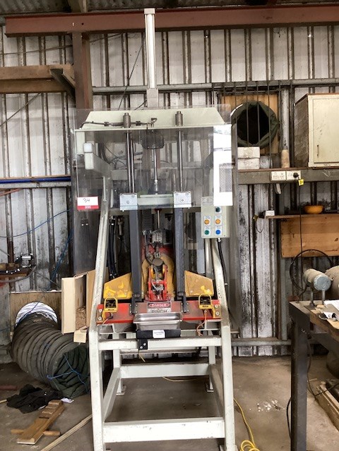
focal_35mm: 31
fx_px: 405
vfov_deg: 58.4
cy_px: 226
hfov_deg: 45.4
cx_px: 170
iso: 200
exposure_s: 1/50
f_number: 2.4
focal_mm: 3.3
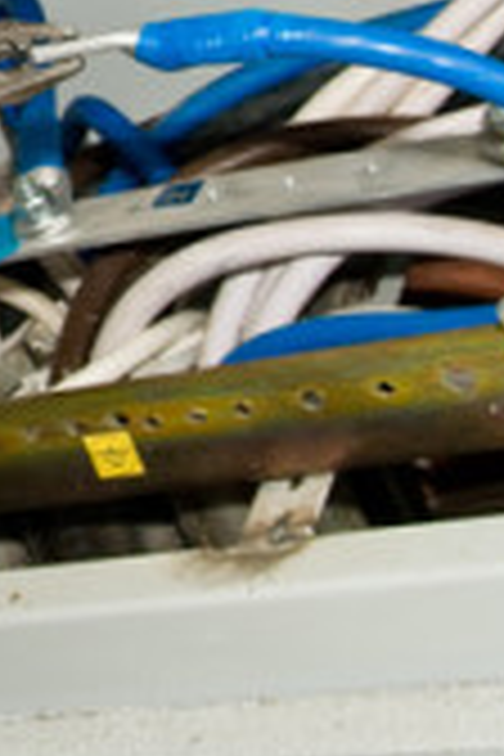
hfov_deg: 9.8
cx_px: -477
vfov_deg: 15.0
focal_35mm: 130
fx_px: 2736
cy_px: -234
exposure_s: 1/80
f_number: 4
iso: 200
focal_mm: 19
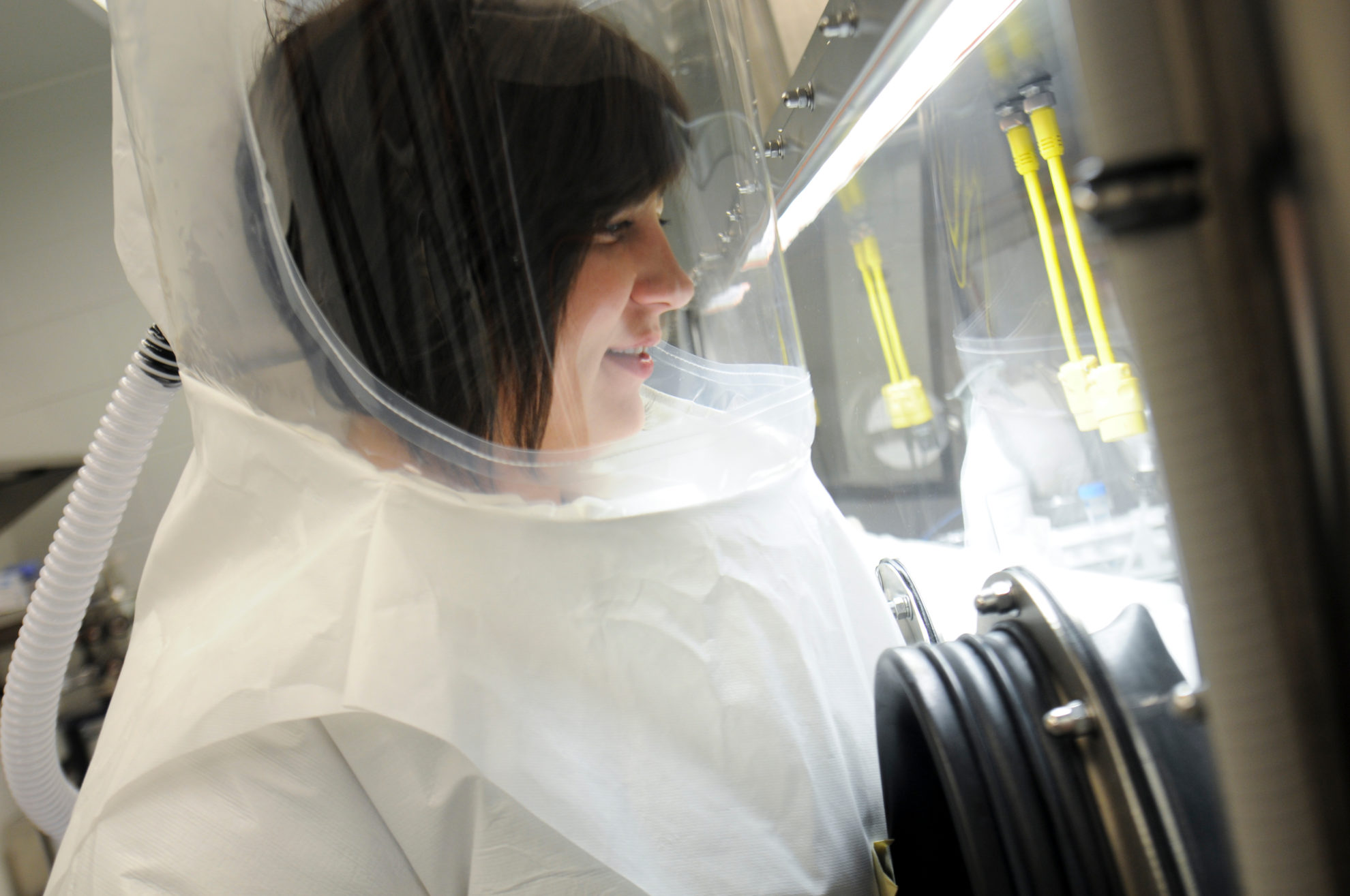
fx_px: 1348
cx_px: 675
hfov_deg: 53.2
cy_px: 448
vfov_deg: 36.8
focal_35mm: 36
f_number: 2.8
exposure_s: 1/80
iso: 320
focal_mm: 24
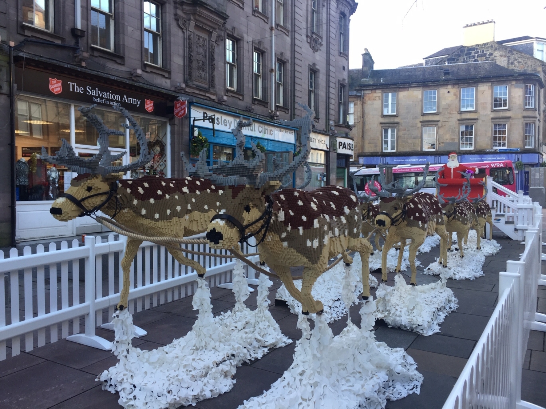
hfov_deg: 61.7
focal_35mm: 29
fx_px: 457
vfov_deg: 48.2
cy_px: 204
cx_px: 273
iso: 32
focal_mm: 4.15
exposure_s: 1/100
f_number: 2.2
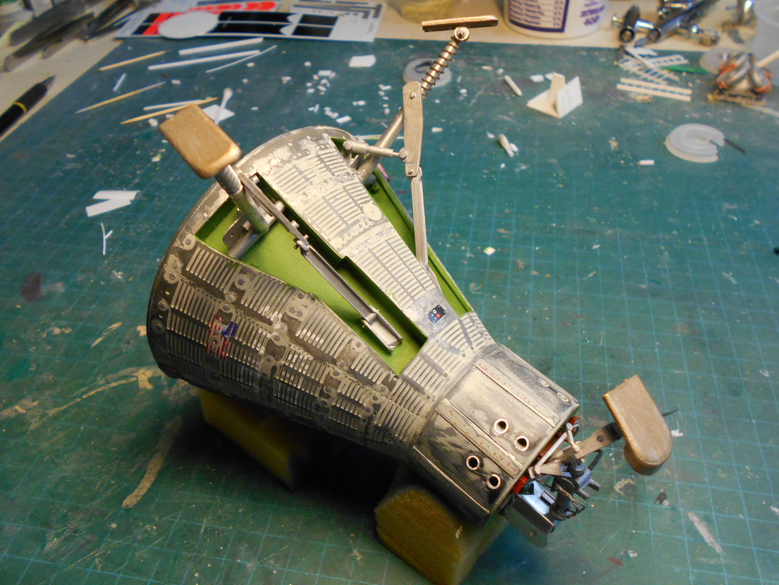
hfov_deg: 63.4
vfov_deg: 49.7
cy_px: 292
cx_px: 390
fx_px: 630
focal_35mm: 28
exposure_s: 1/30
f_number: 3.4
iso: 280
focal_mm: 5.1
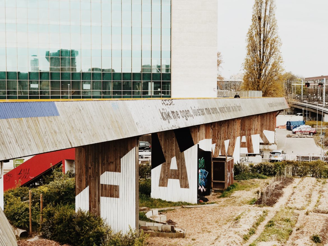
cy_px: 123
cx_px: 164
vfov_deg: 25.7
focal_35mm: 57
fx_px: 540
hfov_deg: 33.8
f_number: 2.8
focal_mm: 6.6
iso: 20
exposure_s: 1/212
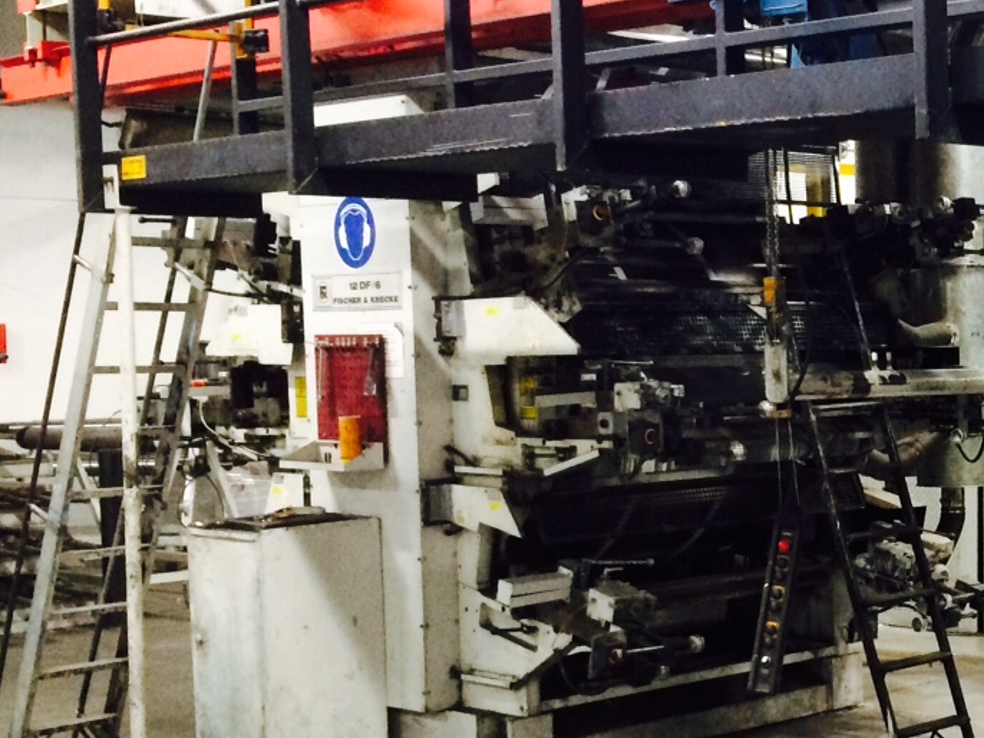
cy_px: 448
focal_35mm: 69
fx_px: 1961
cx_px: 1071
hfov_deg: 26.1
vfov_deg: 21.3
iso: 200
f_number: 2.2
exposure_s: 1/30
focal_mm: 4.15
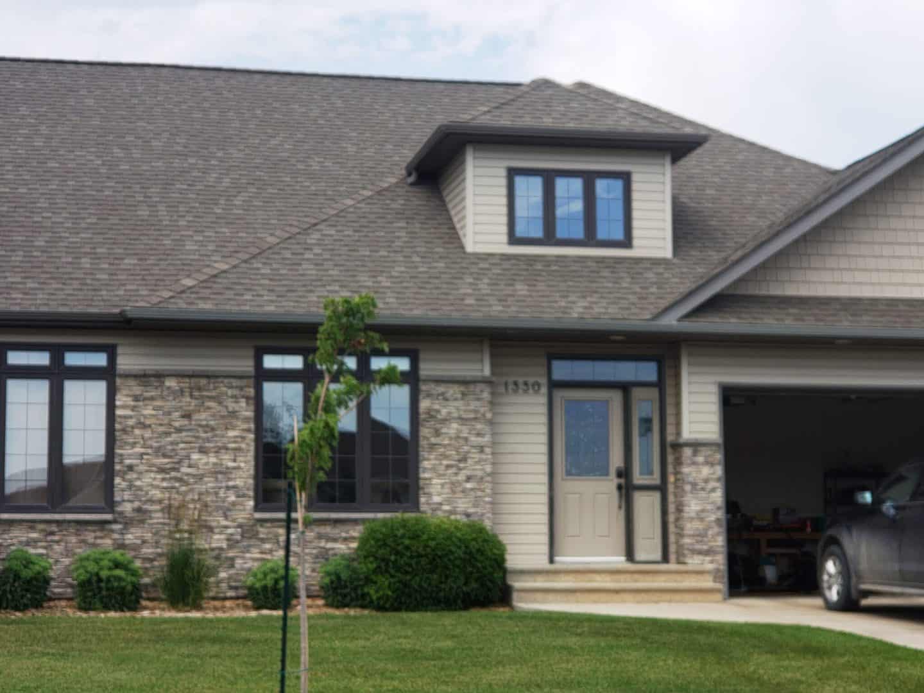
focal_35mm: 52
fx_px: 1388
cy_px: 346
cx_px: 462
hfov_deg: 36.8
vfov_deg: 28.0
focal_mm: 6
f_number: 2.4
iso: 32
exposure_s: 1/548
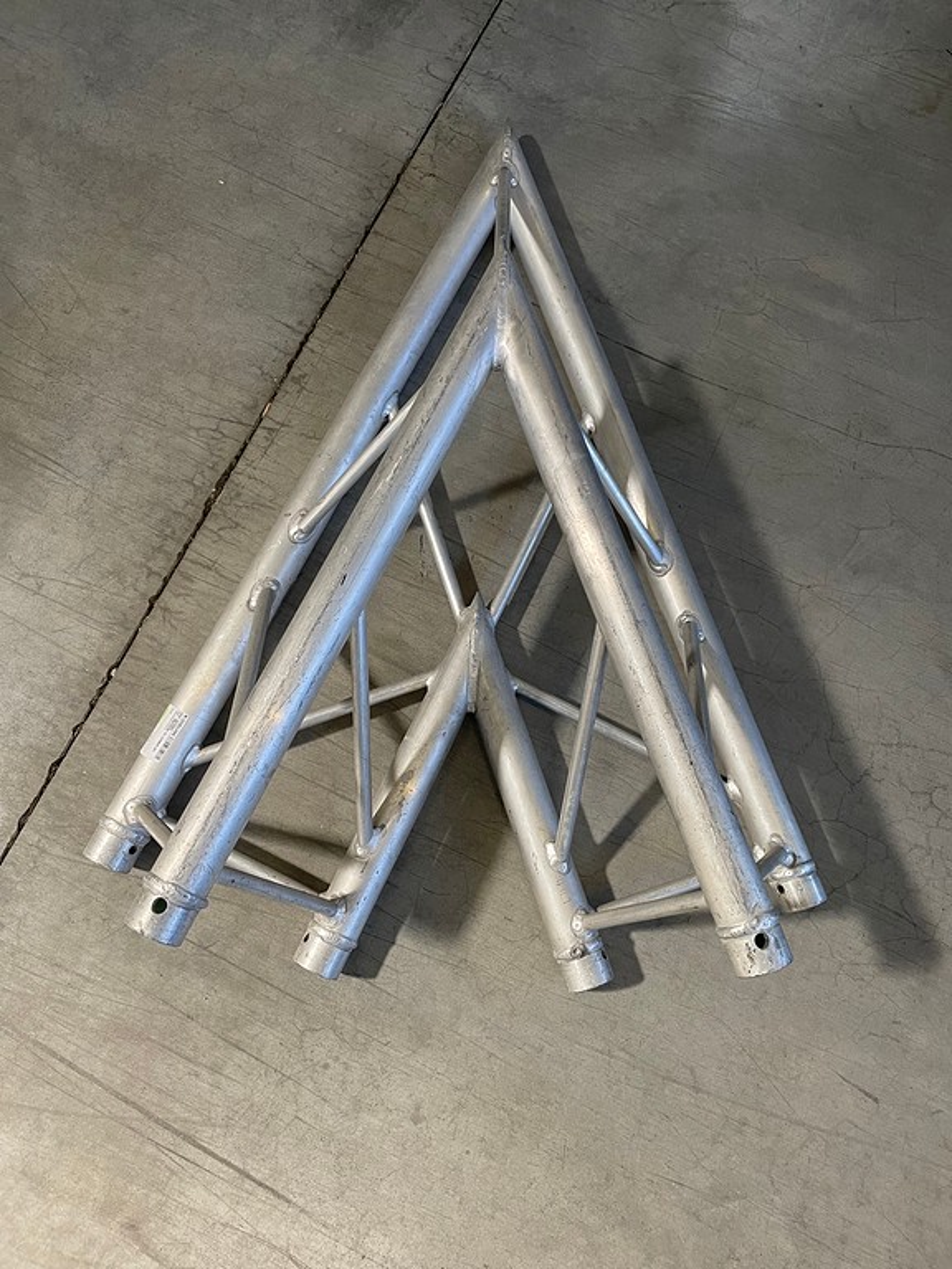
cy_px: 634
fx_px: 953
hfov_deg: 53.1
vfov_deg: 67.3
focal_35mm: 26
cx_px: 476
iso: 125
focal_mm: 4.2
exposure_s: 1/67
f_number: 1.6
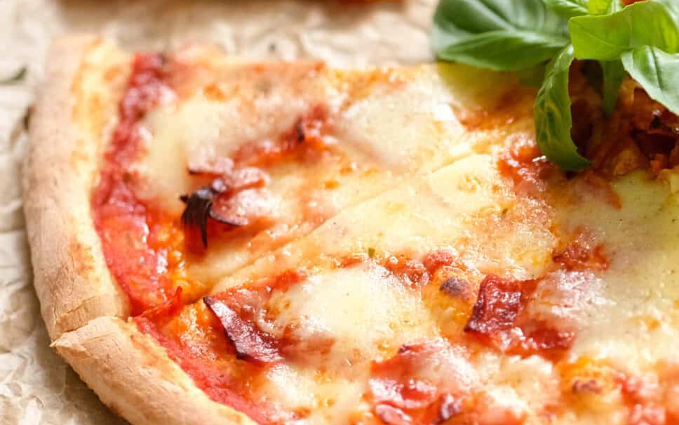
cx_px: 645
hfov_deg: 7.2
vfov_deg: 4.5
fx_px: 5385
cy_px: 119
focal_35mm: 291
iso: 1600
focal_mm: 90
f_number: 2
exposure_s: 1/200
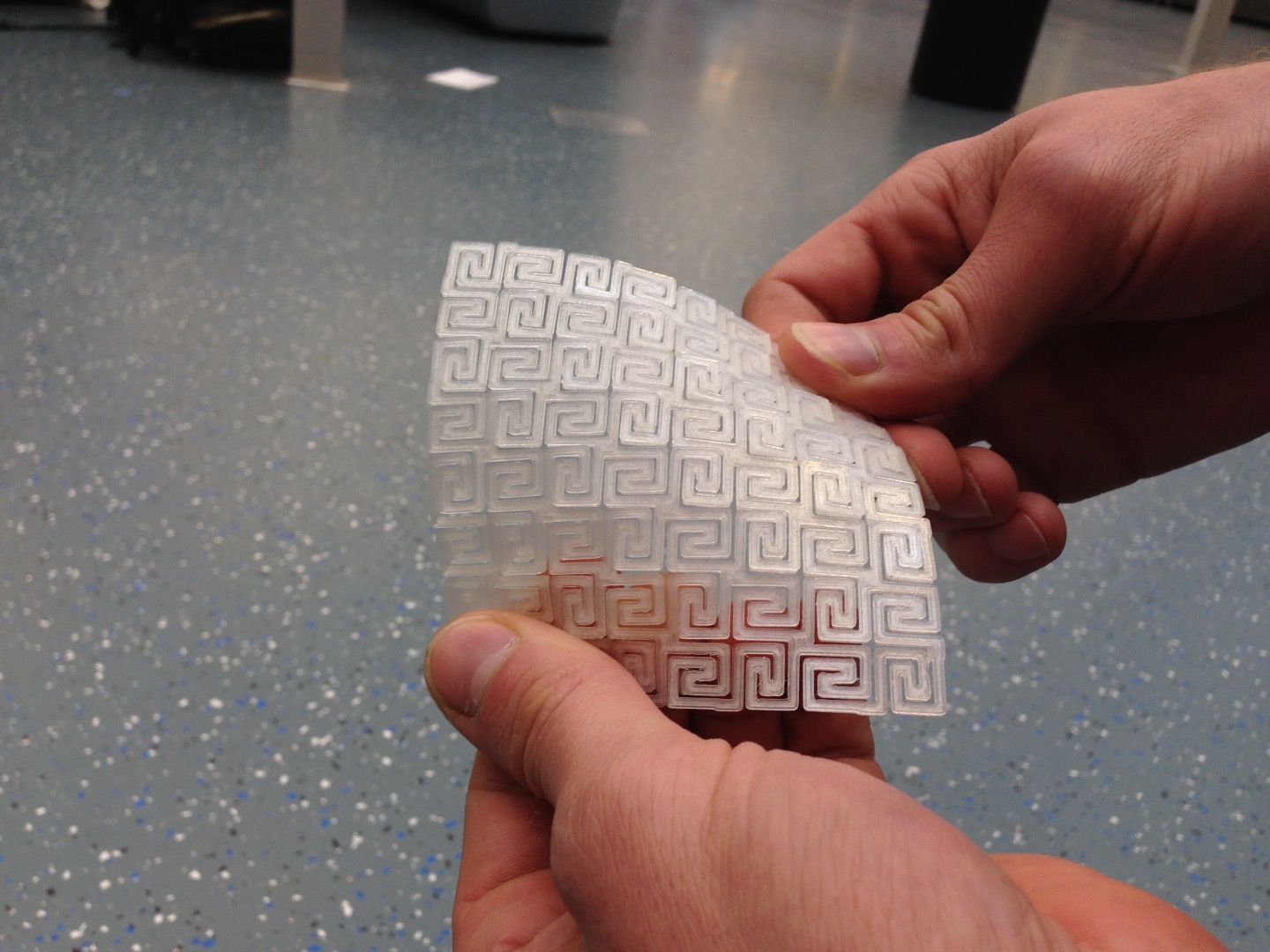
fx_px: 1211
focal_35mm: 33
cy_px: 476
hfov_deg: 55.4
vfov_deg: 42.9
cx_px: 635
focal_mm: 4.12
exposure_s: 1/60
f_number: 2.4
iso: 50
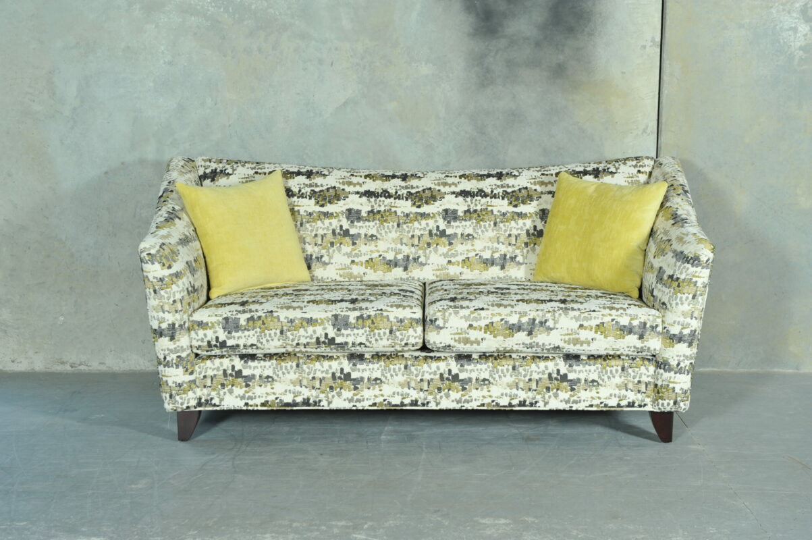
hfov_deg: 32.4
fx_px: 1397
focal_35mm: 62
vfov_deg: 21.9
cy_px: 270
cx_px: 406
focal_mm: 62
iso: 320
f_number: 6.3
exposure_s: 1/80
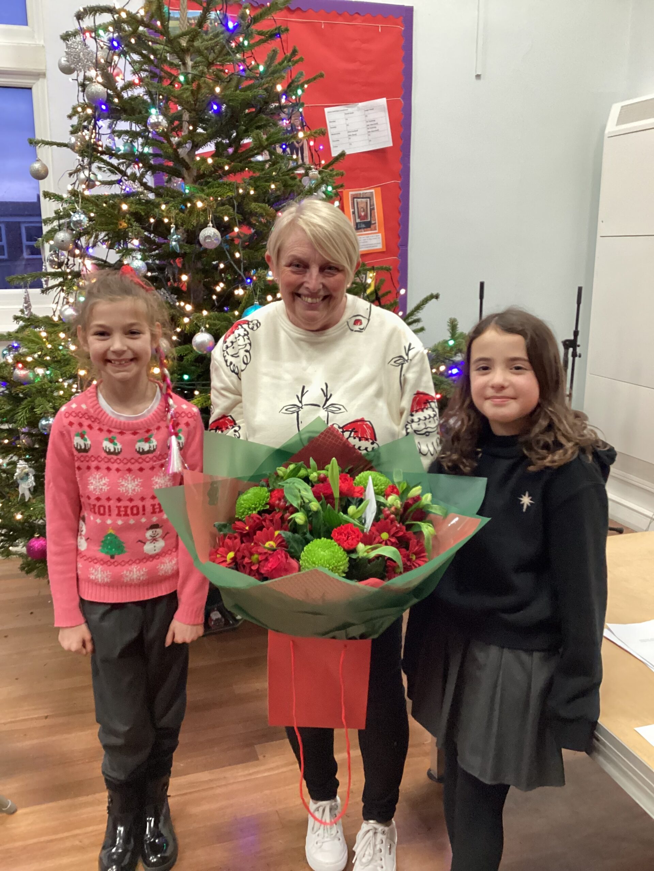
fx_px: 781
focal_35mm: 31
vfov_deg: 58.4
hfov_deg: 45.4
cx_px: 327
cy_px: 436
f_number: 2.4
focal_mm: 3.3
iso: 250
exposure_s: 1/33
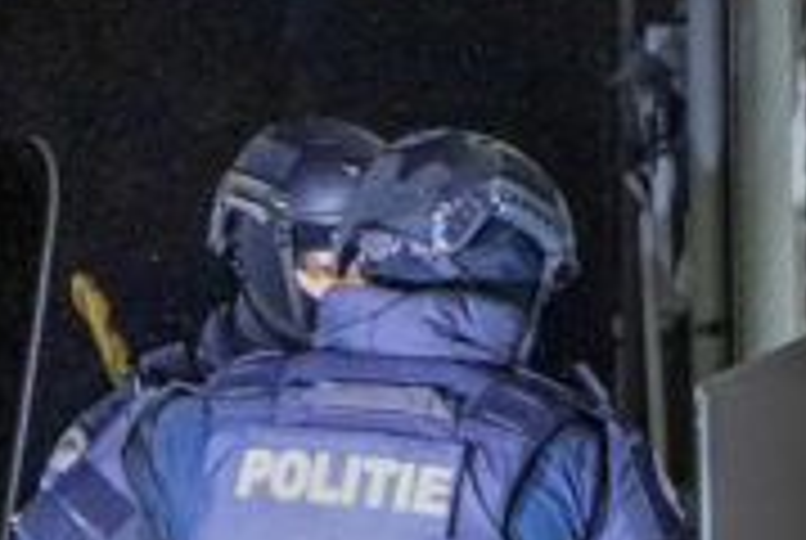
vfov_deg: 6.8
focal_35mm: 200
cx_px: 90
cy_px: 898
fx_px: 4485
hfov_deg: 10.2
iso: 12800
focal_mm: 35
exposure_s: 1/200
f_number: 2.8
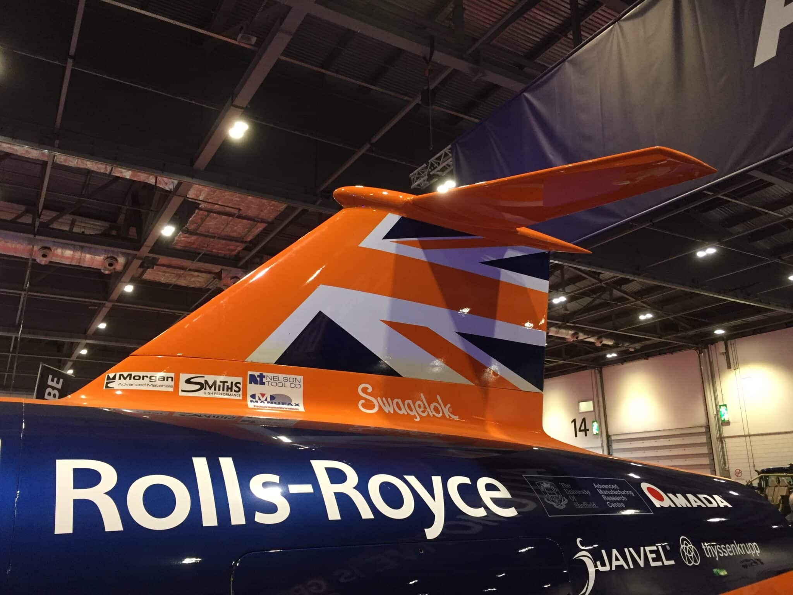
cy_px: 298
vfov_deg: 48.2
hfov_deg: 61.7
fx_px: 664
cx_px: 396
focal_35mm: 29
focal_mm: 4.15
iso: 250
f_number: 2.2
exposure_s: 1/33
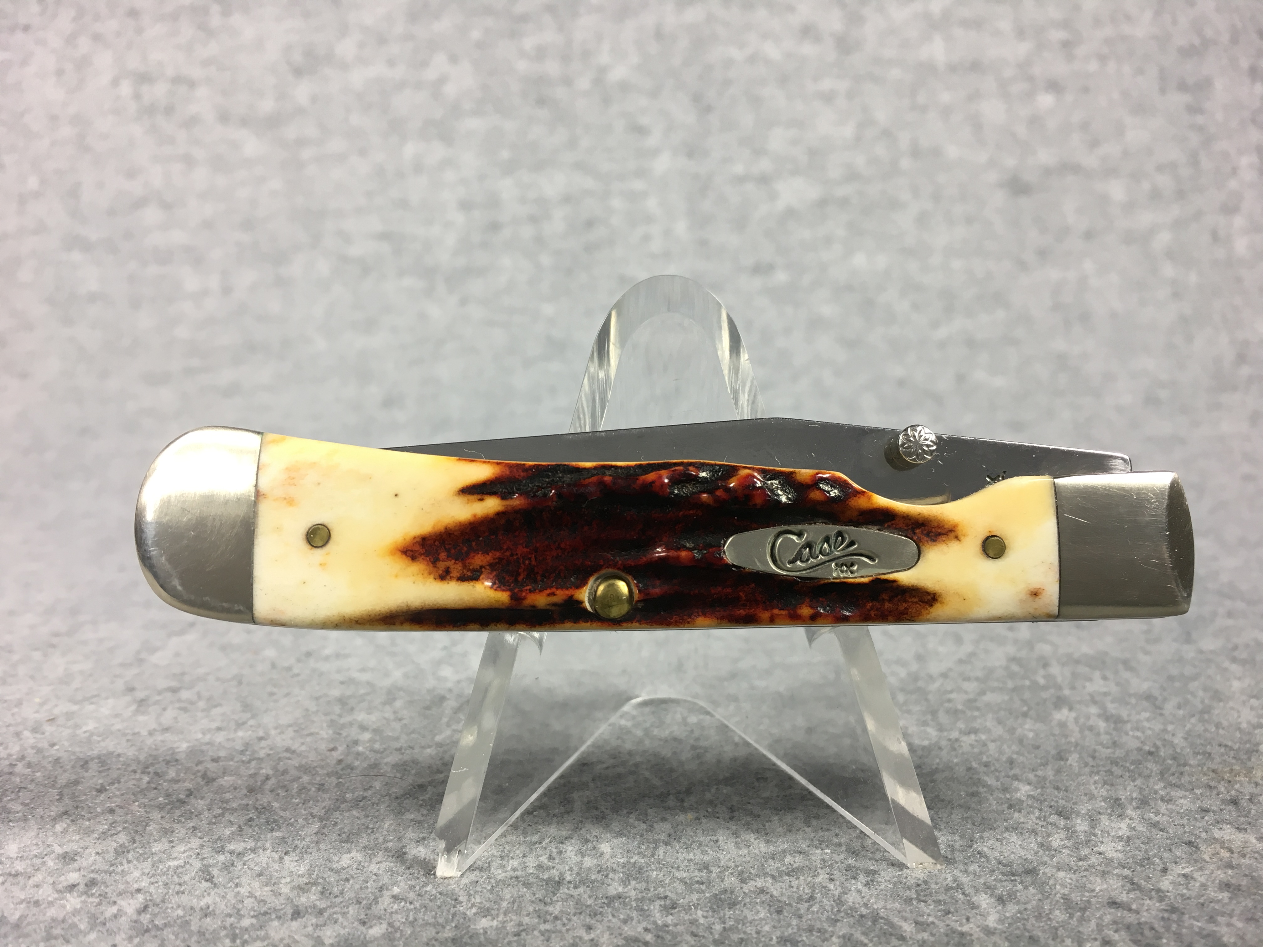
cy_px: 474
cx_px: 632
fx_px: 1058
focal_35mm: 29
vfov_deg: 48.2
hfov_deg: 61.7
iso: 25
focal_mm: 4.15
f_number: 2.2
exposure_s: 1/40
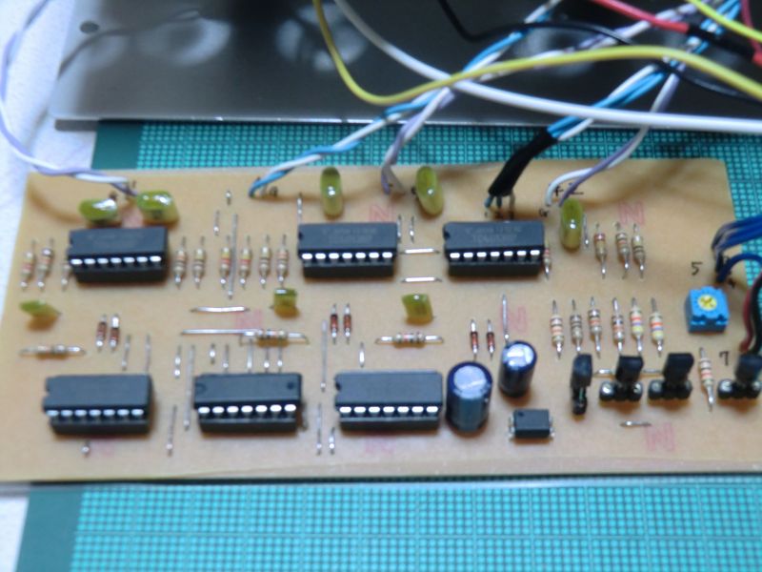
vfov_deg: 26.6
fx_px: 1211
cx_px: 381
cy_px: 286
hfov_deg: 34.9
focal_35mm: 55
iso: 400
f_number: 4.2
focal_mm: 9.8
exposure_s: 1/15
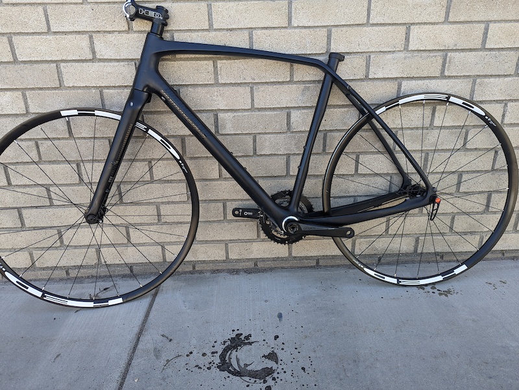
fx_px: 360
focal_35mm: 24
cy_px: 195
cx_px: 260
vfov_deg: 56.9
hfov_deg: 71.5
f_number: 1.85
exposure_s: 1/168
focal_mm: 6.81
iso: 38
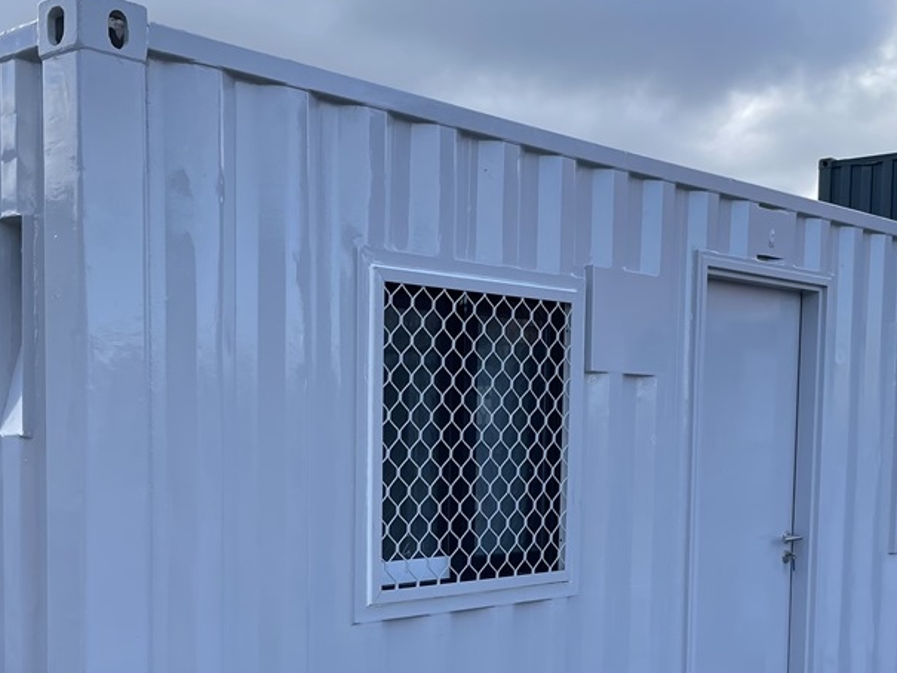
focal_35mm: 52
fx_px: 1348
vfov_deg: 27.5
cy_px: 536
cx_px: 391
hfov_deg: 36.8
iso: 32
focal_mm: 4.2
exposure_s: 1/842
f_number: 1.6
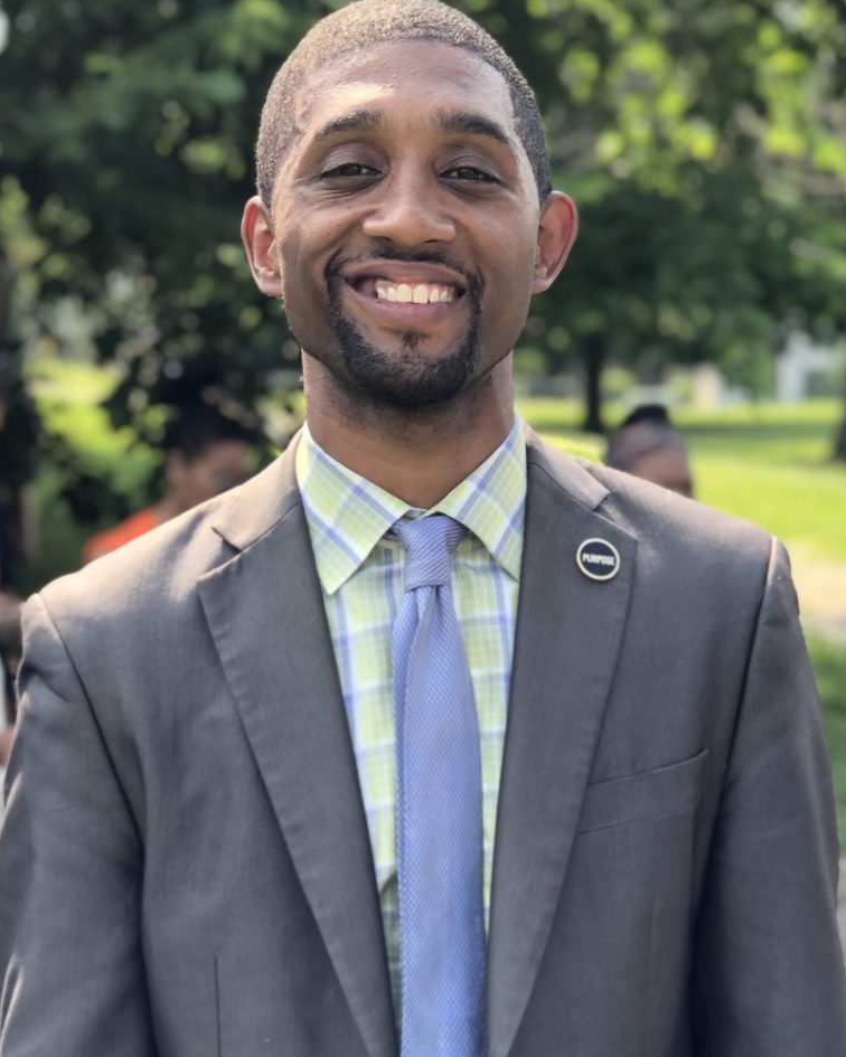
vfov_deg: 34.1
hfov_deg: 27.6
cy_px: 541
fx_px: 1721
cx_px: 420
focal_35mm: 55
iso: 16
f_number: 2.4
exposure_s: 1/152
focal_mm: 6
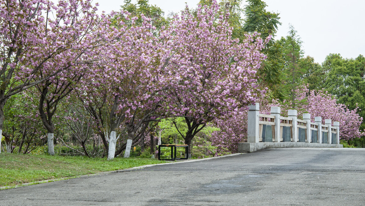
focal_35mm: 95
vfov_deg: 12.7
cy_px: 92
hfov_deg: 22.5
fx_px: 920
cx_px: 184
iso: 200
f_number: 11
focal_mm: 60
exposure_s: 1/25
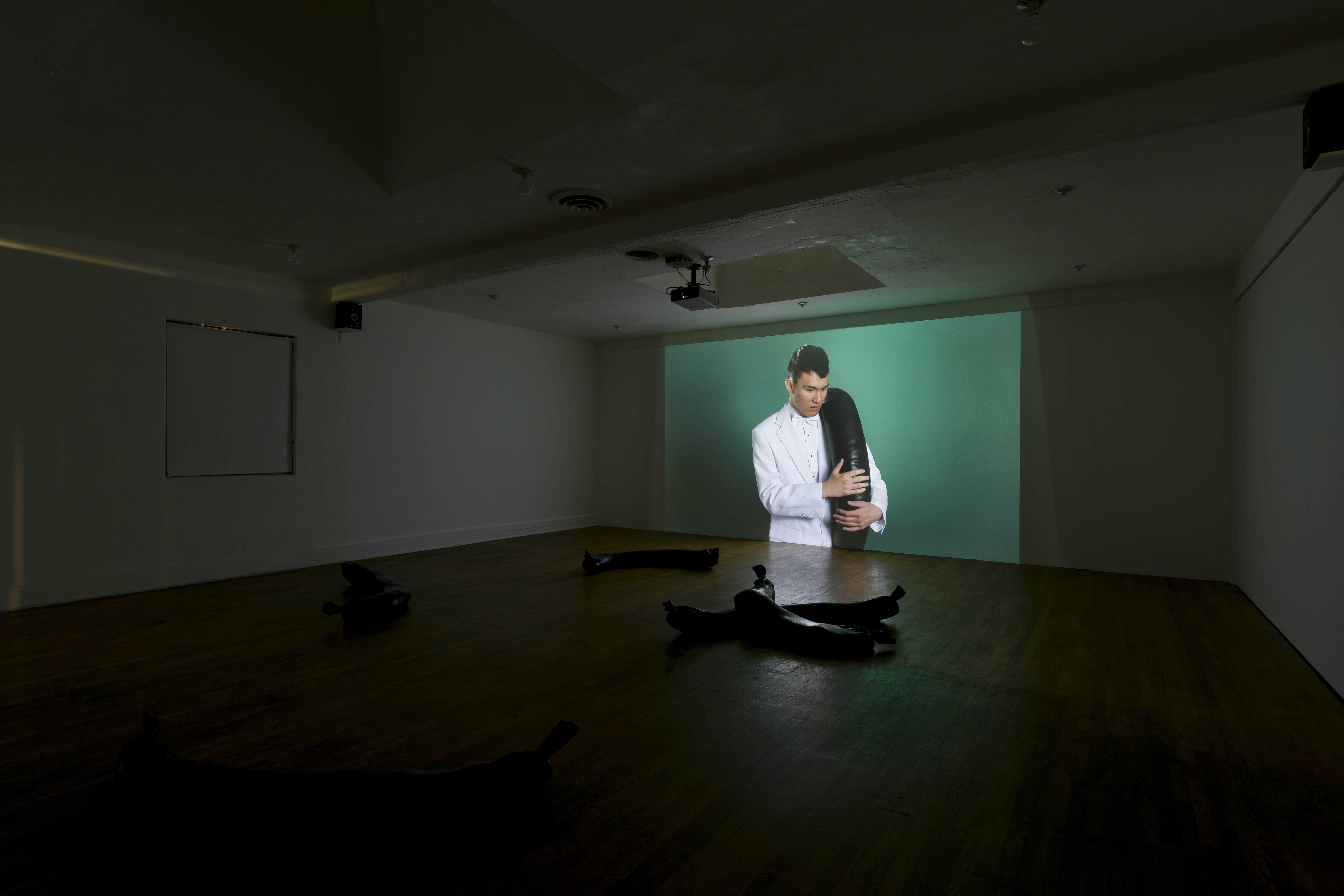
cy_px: 448
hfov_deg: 93.3
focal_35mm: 17
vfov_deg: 70.5
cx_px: 672
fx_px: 635
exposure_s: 8
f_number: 11
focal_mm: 17
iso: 64
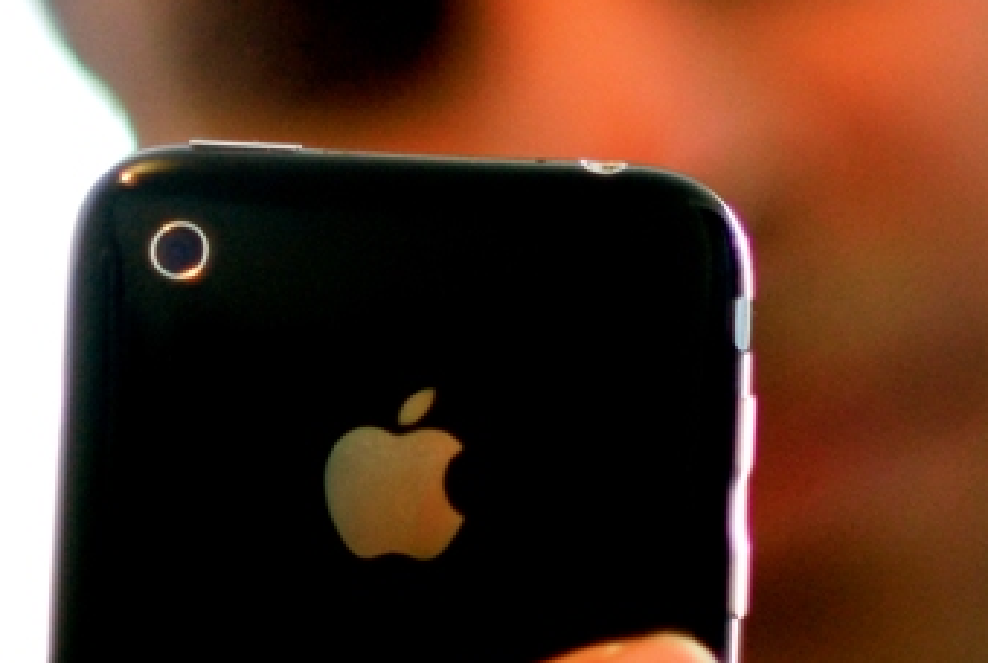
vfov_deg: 4.6
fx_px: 8252
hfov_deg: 6.9
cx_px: 491
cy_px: 265
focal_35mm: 300
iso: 500
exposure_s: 1/100
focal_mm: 85
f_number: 1.8
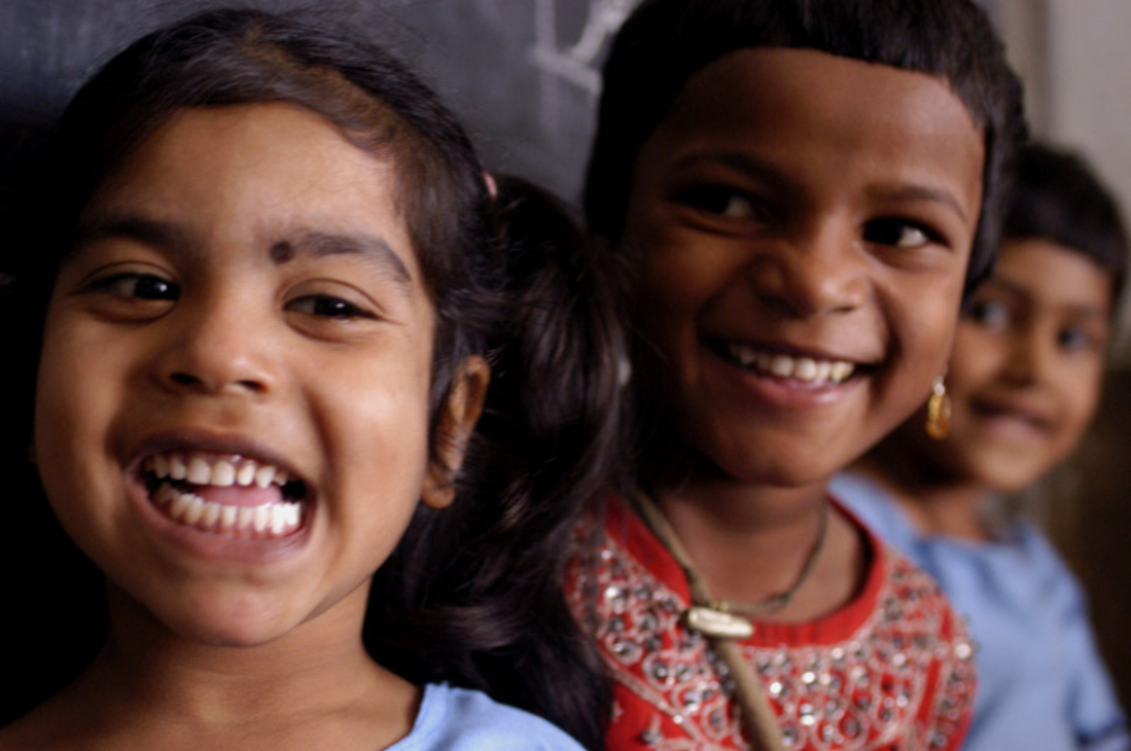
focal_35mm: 52
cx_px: 566
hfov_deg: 37.9
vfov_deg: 25.7
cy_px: 376
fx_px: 1647
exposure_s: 1/15
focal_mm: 35
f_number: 2.8
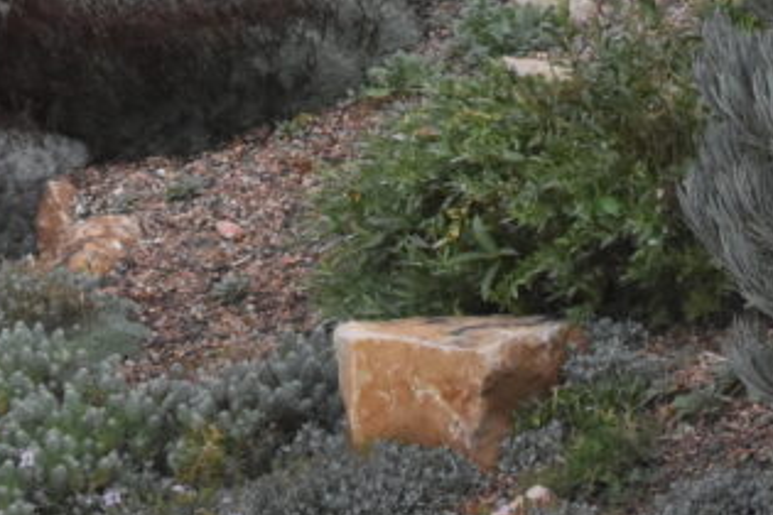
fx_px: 4401
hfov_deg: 9.9
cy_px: -493
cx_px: 910
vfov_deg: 6.5
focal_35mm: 205
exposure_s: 1/500
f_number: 11
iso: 2500
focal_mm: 28
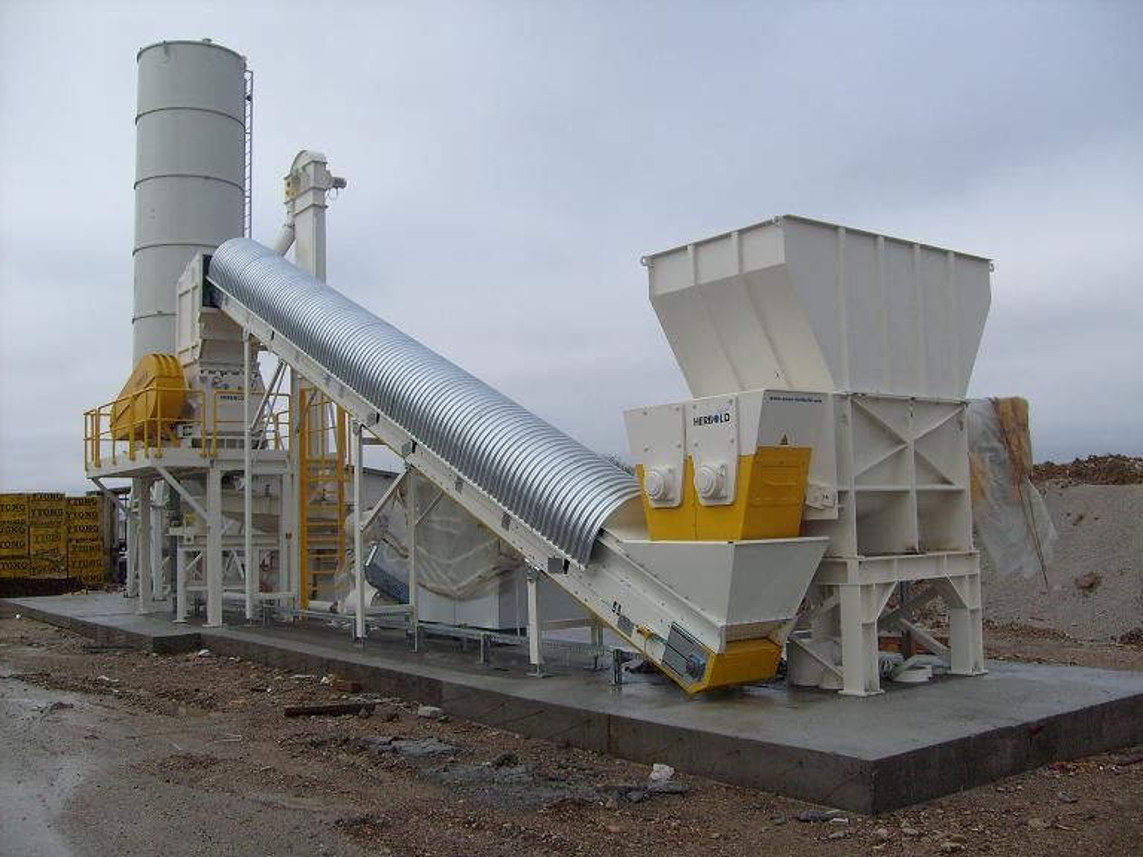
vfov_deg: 40.7
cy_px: 428
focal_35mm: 35
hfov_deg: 52.6
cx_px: 572
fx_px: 1156
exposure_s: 1/350
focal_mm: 5.8
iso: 80
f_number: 7.1
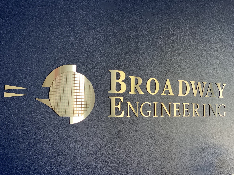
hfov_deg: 36.8
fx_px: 352
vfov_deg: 28.0
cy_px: 88
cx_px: 117
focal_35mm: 52
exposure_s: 1/76
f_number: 2
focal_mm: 6
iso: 250
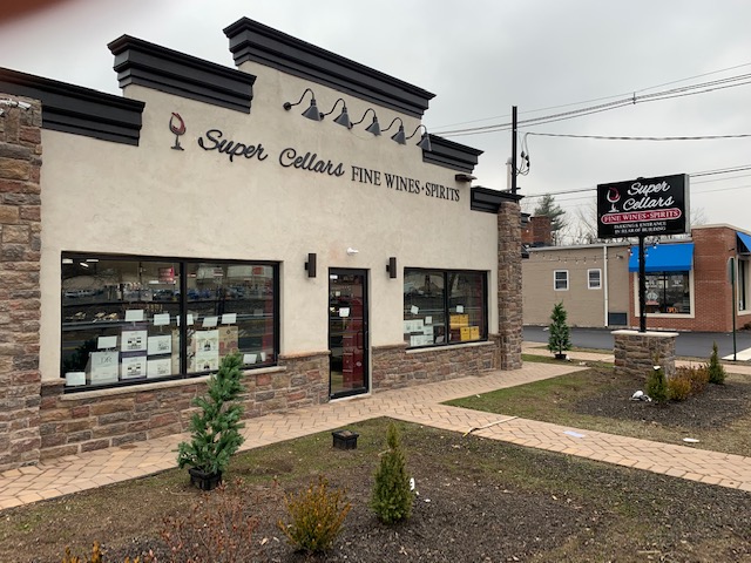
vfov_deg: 53.1
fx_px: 564
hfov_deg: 67.3
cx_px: 376
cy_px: 282
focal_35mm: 26
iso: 25
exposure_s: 1/283
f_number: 1.8
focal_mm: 4.25
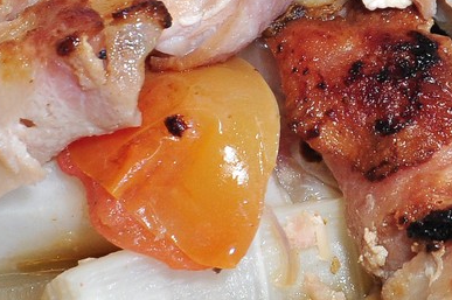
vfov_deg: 3.8
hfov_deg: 5.7
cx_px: 324
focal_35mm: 360
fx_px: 4514
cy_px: -12
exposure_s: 1/80
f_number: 11
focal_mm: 58
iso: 500
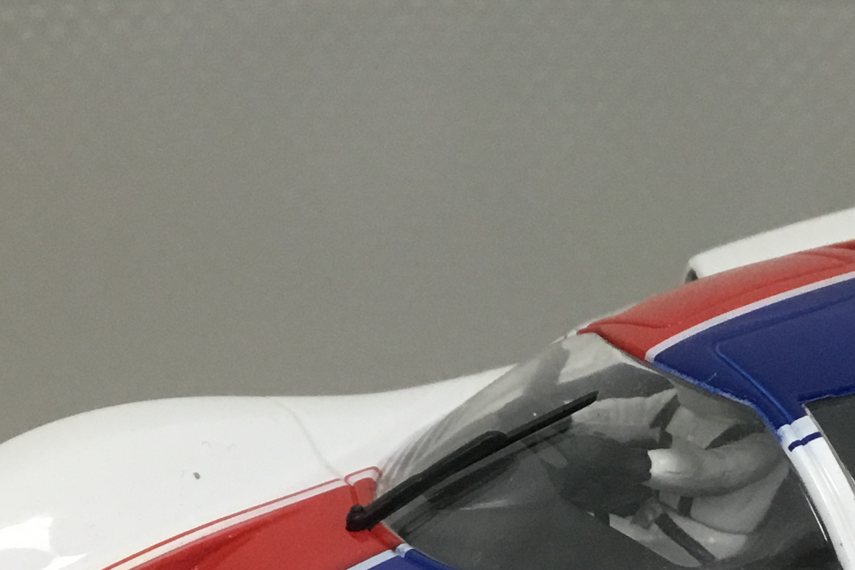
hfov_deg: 22.6
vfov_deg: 15.0
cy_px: 602
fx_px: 2114
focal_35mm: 89
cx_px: 673
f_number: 2.4
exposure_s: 1/30
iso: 100
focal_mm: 3.3
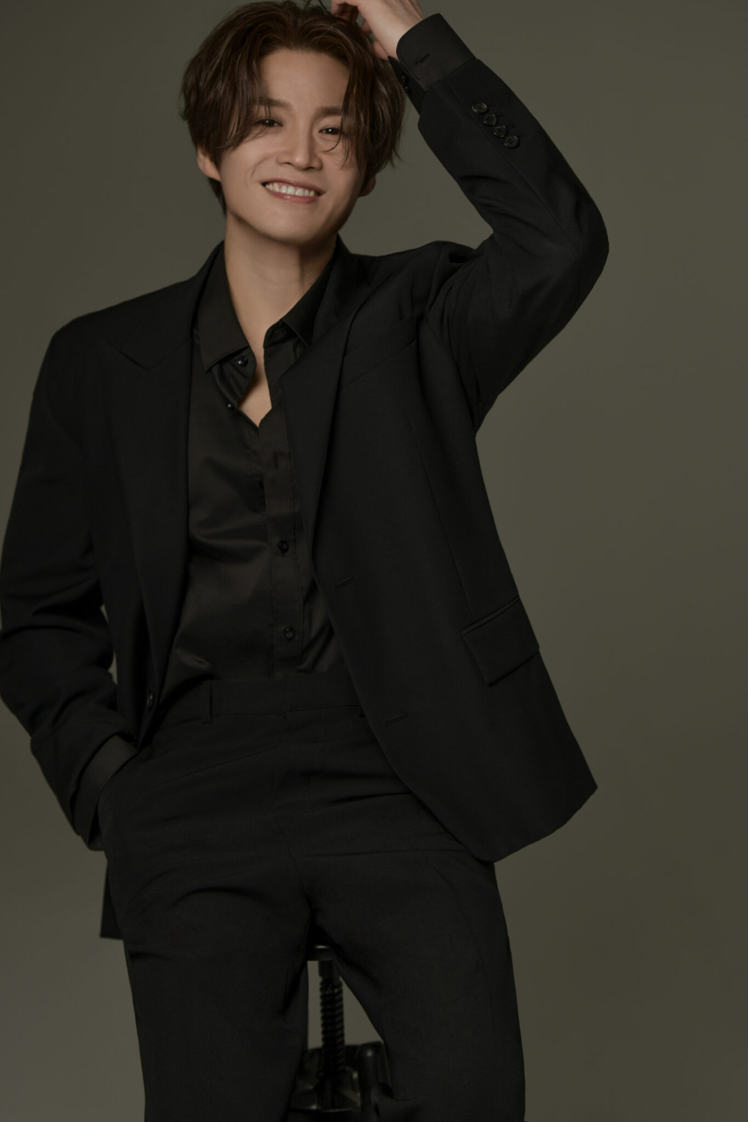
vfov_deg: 16.8
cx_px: 374
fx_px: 3803
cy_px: 561
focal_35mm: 122
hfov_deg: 11.2
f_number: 4.5
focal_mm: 102
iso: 40
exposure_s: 1/100
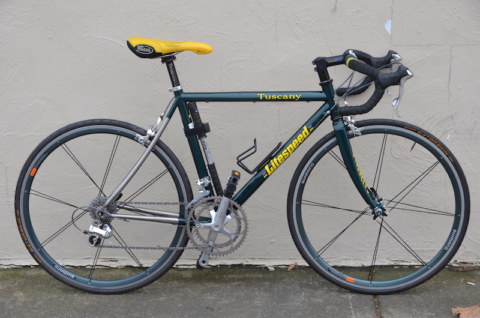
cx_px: 240
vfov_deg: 19.6
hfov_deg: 29.3
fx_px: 918
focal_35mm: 69
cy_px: 159
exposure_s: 1/200
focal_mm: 46
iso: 200
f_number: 7.1
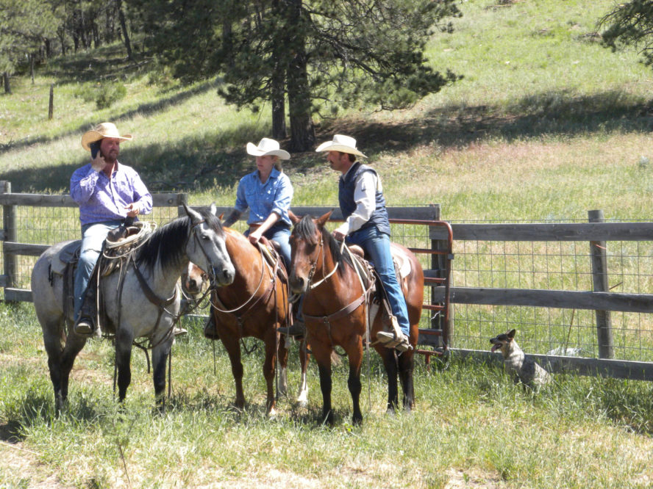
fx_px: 2245
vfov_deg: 12.5
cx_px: 326
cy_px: 244
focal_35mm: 119
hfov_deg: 16.6
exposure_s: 1/447
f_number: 5.1
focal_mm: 21
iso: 189
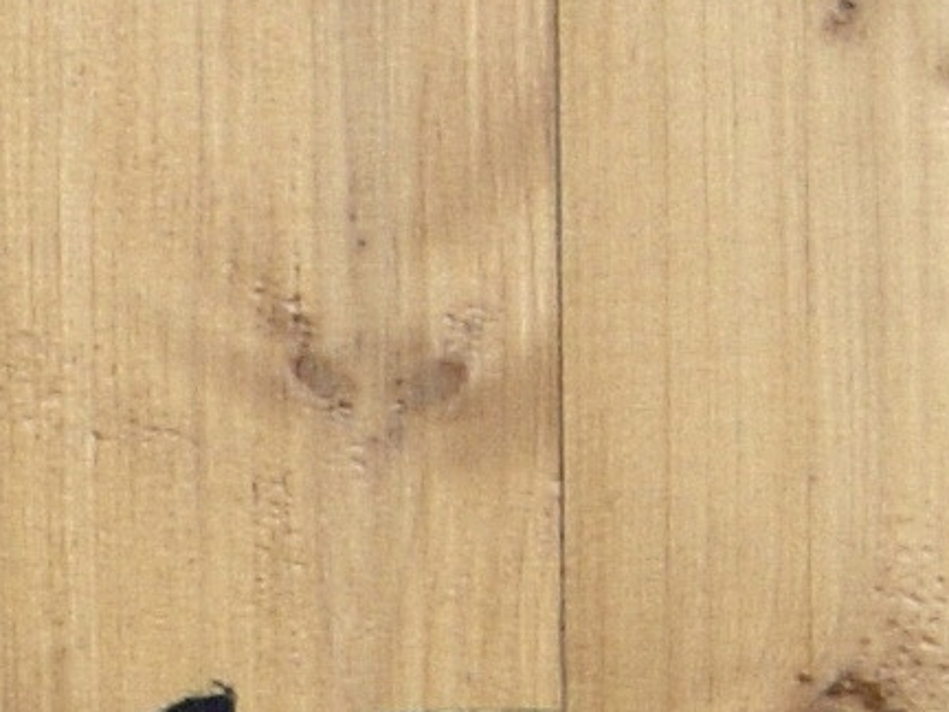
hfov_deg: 5.9
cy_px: 1471
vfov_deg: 4.4
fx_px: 9157
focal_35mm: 334
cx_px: -438
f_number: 3.5
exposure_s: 1/62.1
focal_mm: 12.9
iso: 50
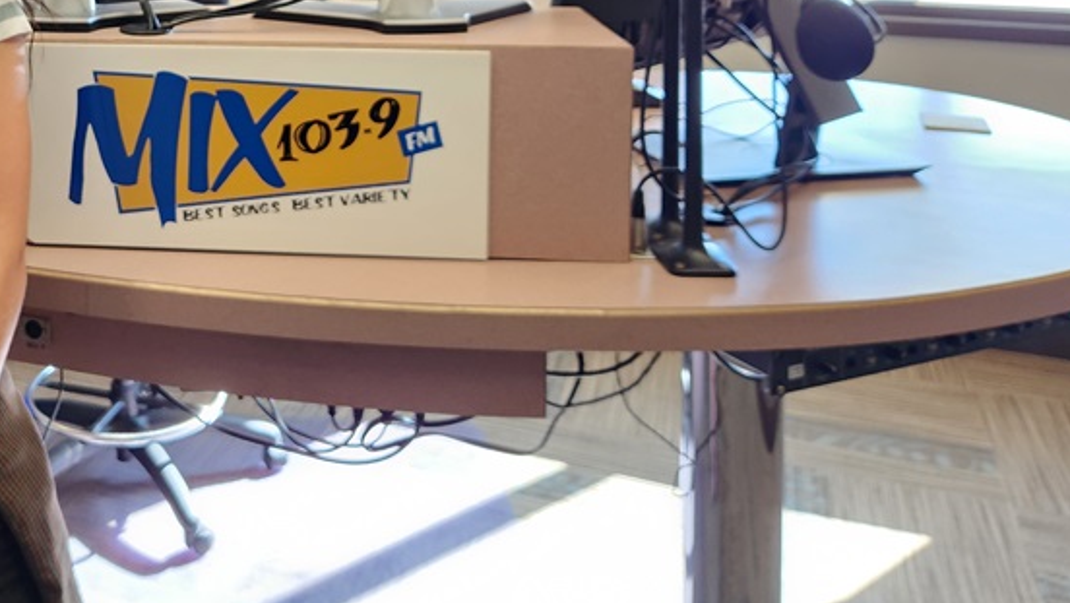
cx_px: 174
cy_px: -84
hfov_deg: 43.6
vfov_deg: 25.0
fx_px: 1249
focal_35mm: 44
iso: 200
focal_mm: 5.4
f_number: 1.8
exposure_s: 1/120
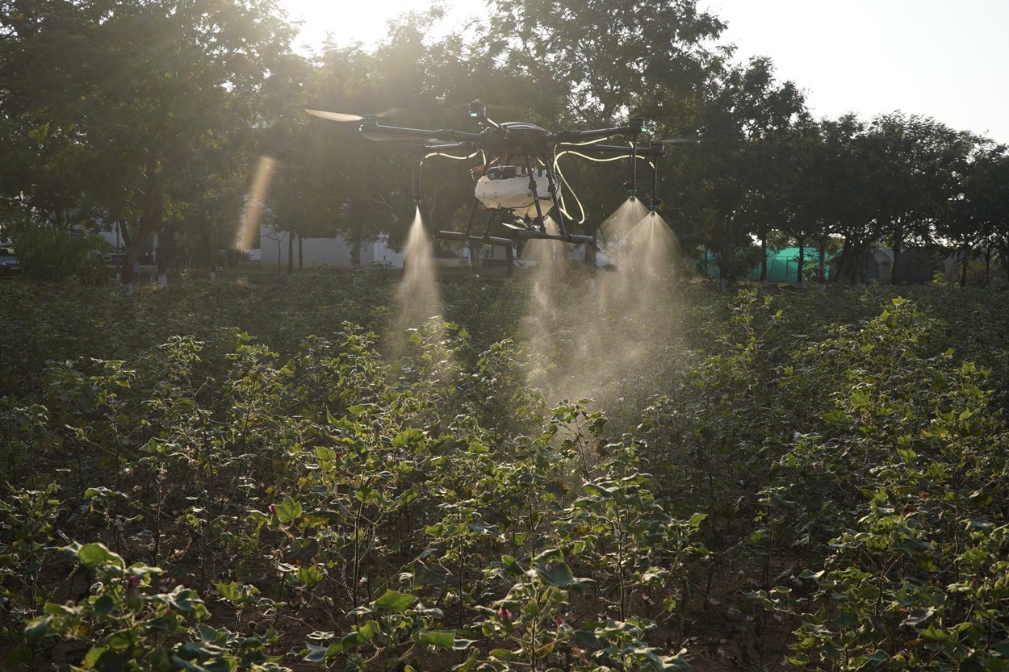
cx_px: 504
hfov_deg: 53.1
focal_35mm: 36
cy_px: 336
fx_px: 1009
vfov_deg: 36.9
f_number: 6.3
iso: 100
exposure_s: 1/250
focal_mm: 24
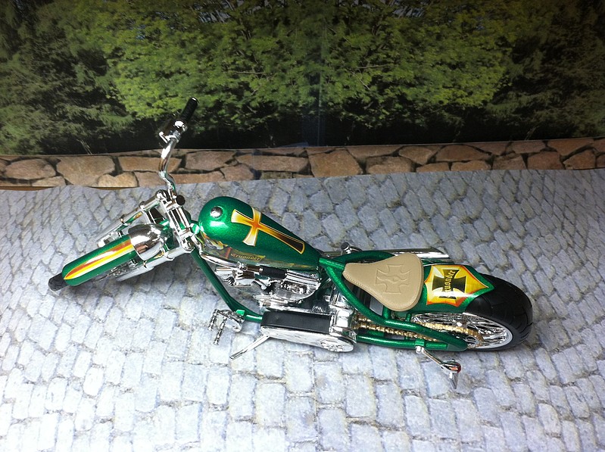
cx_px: 302
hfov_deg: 52.7
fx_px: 611
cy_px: 226
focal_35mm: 35
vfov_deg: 40.6
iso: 80
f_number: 2.8
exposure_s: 1/24
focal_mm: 3.85
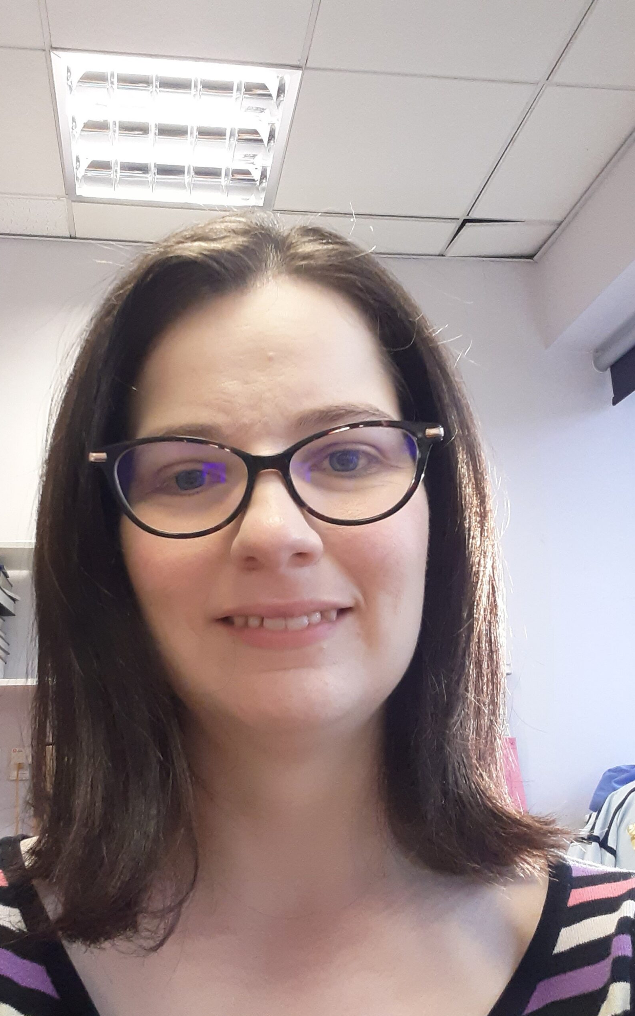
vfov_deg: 58.1
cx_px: 265
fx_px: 914
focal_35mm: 33
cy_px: 509
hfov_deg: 38.2
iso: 250
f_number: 2
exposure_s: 1/50
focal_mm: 2.61
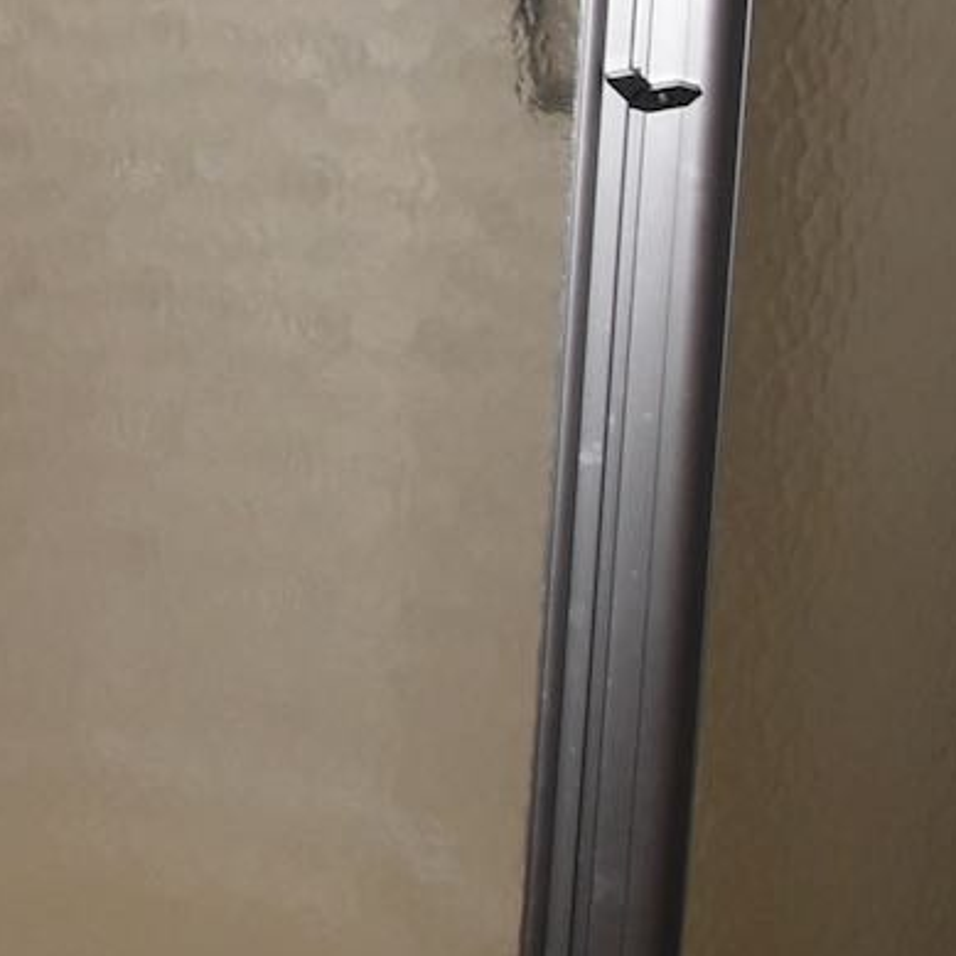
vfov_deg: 25.8
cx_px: -302
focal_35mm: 59
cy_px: -206
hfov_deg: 25.0
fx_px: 1843
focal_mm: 10
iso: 1100
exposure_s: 1/60
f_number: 4.5
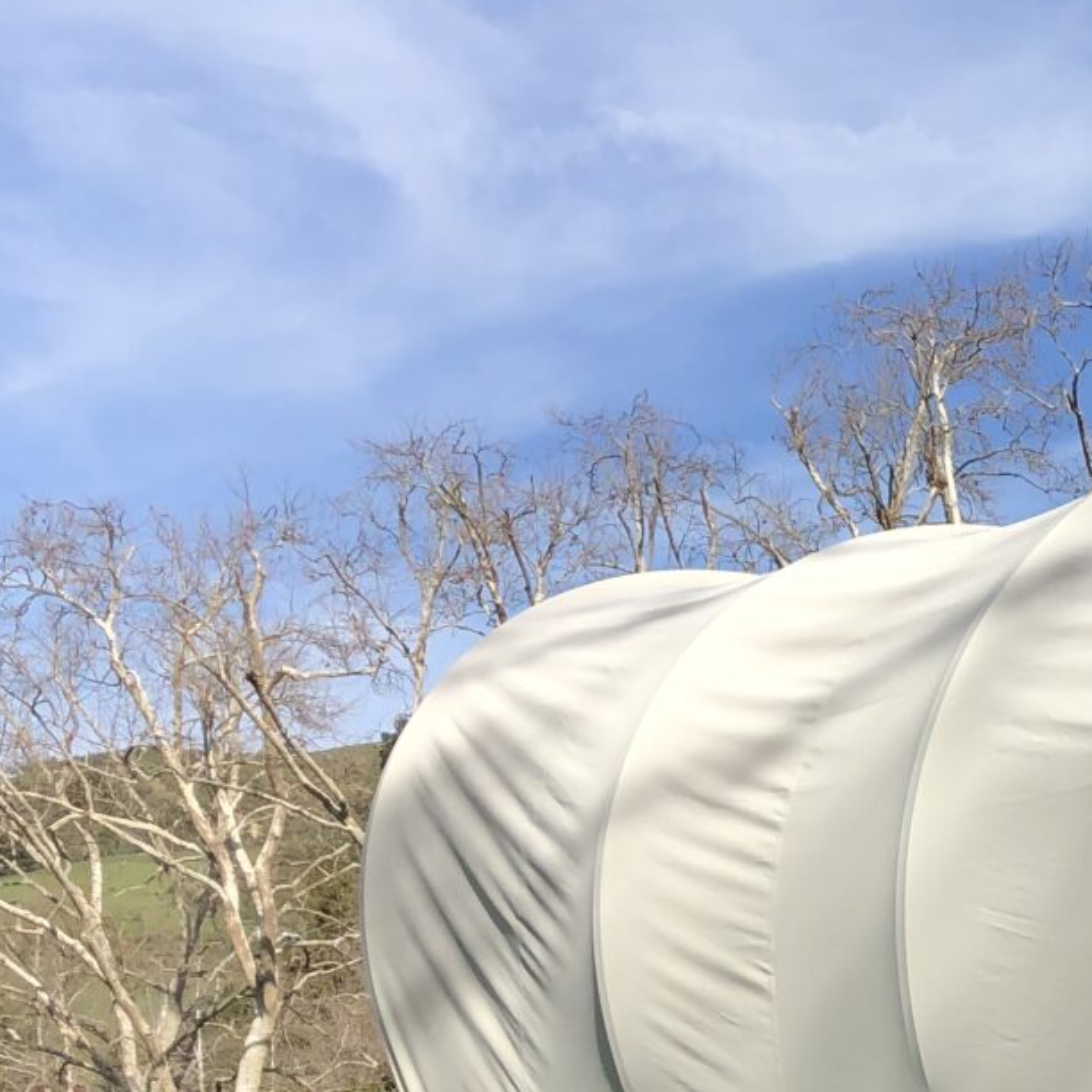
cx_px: 1685
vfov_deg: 20.0
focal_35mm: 83
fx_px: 2962
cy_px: 1180
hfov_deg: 18.3
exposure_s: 1/2088
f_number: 1.8
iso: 20
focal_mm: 4
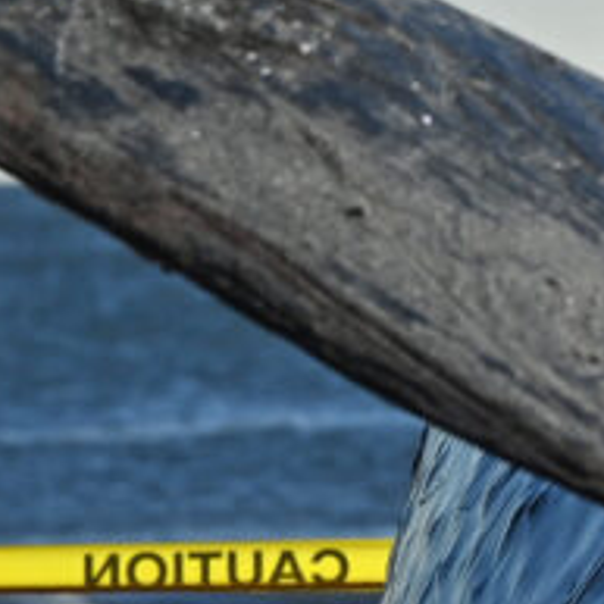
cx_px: 1411
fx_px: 19385
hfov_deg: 1.8
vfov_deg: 1.8
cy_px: -219
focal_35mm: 982
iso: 100
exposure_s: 1/800
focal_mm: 145
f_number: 9
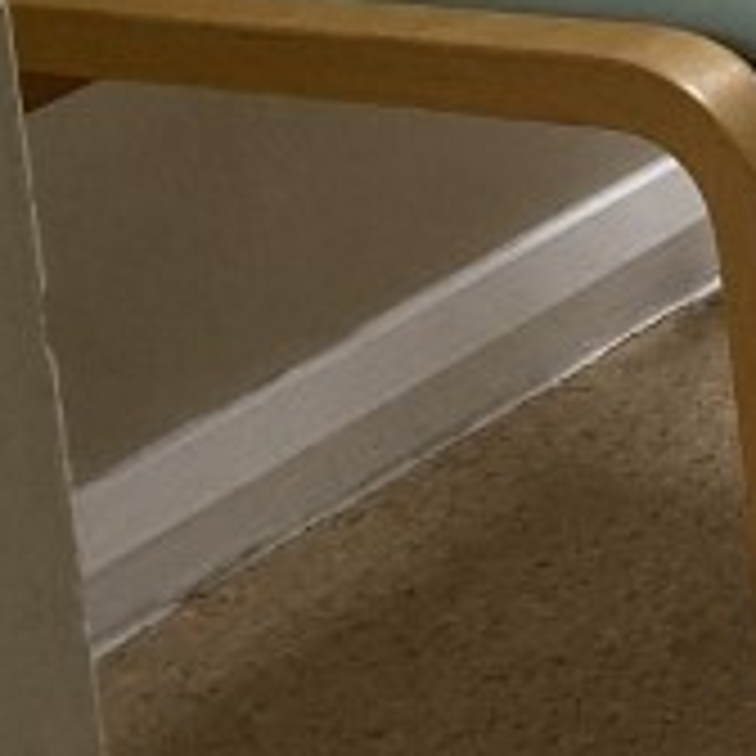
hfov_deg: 8.1
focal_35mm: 164
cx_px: 2682
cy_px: -1166
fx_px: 4052
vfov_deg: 9.3
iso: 80
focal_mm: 4.25
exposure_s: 1/100
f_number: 1.8
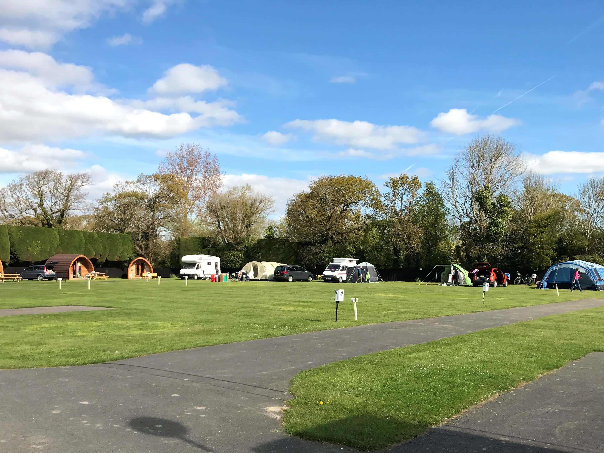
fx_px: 489
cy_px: 226
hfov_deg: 63.4
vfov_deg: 49.7
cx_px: 302
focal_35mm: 28
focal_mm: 3.99
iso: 20
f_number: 1.8
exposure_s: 1/1520
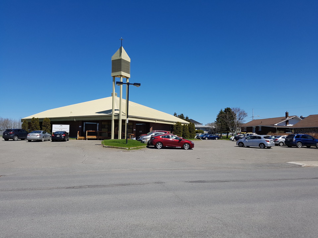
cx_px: 159
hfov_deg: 67.3
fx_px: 239
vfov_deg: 53.1
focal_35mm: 26
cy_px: 119
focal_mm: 4.2
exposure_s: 1/3832
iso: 50
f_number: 1.7
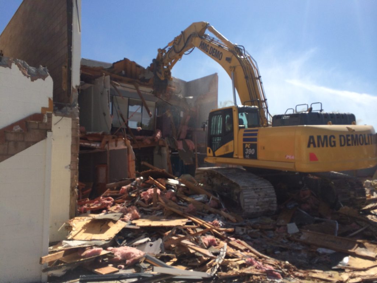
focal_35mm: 30
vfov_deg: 46.8
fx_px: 327
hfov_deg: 60.0
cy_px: 142
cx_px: 188
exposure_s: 1/3731
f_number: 2.2
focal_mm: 4.12
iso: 40
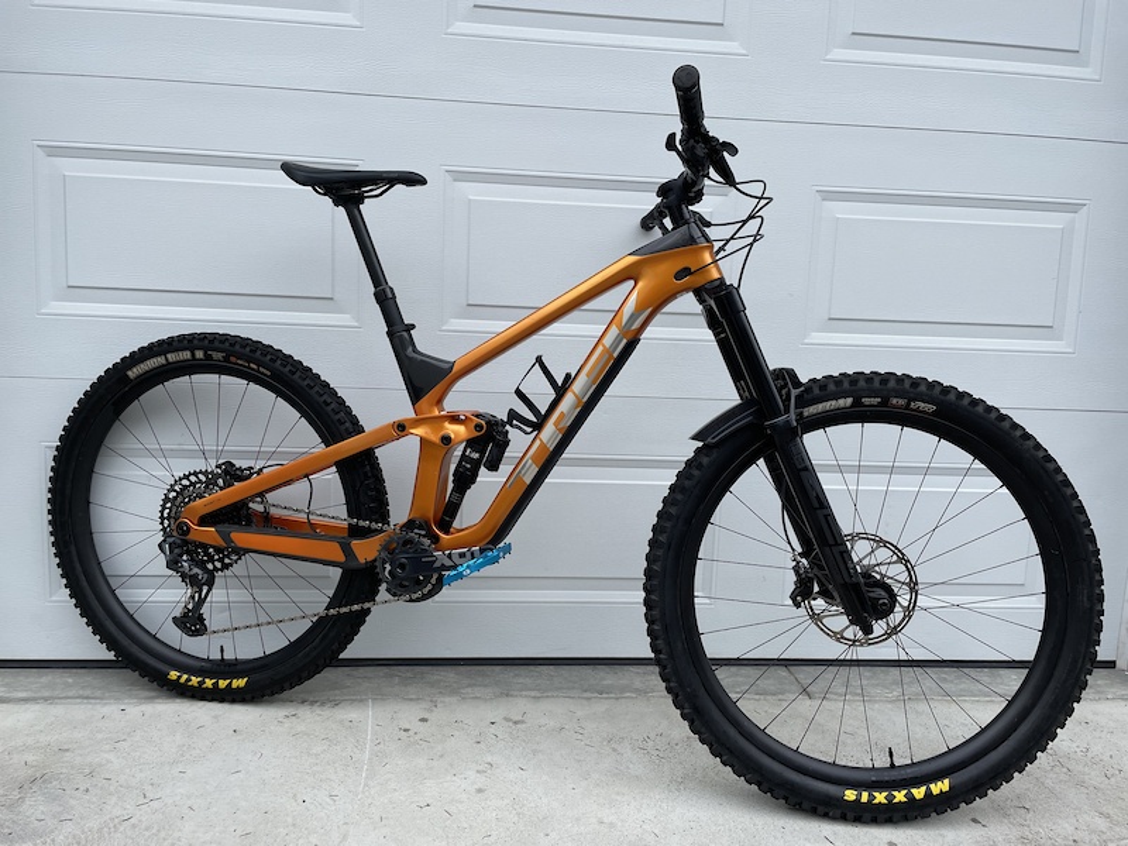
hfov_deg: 67.3
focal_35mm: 26
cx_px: 564
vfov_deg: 53.1
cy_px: 423
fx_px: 847
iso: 32
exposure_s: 1/698
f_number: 1.6
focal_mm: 4.2
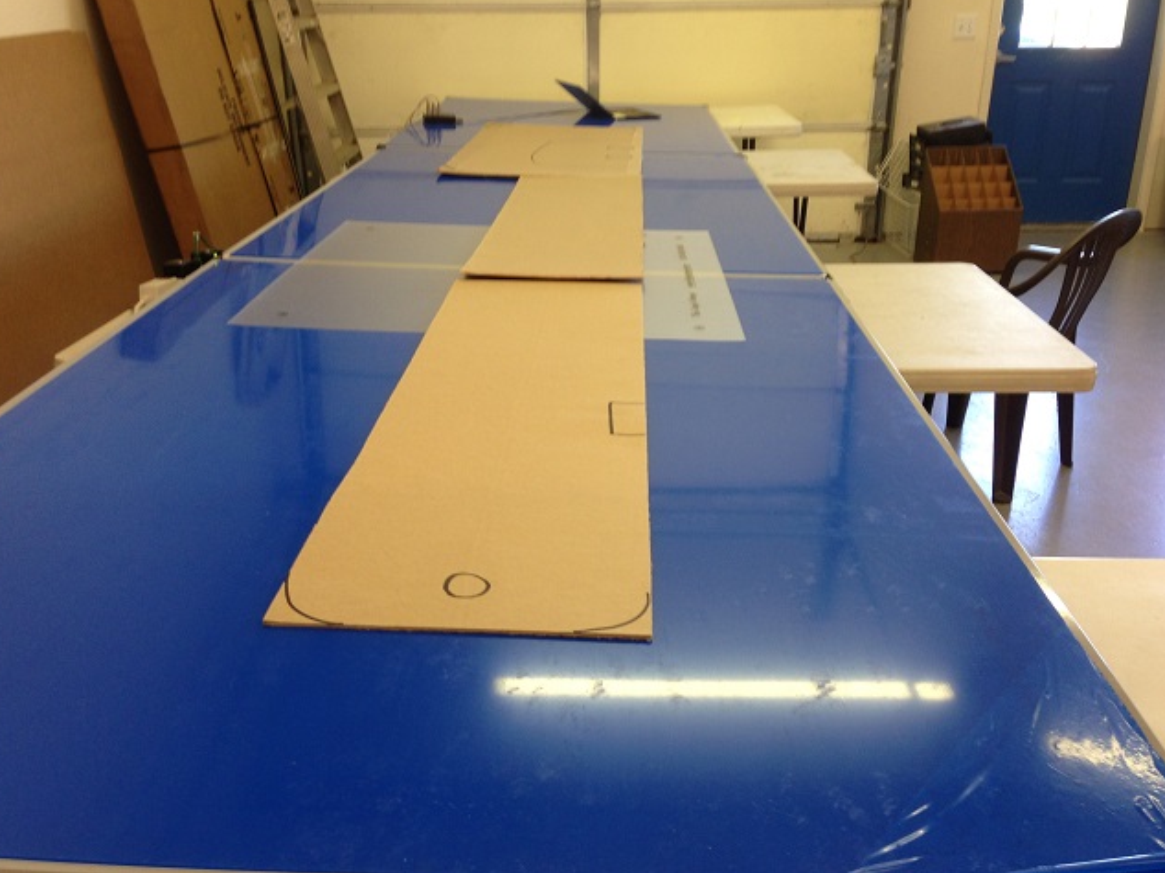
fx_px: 1144
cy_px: 441
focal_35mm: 34
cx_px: 572
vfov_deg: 41.8
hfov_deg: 54.0
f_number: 2.4
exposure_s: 1/20
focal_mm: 4.12
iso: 64
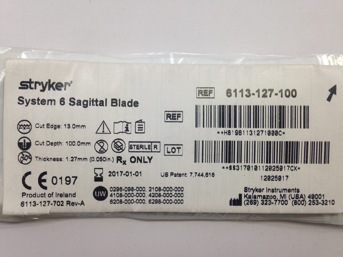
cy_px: 128
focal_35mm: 33
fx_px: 327
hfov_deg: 55.4
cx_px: 172
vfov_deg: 42.9
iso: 50
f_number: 2.4
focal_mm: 4.12
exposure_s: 1/60
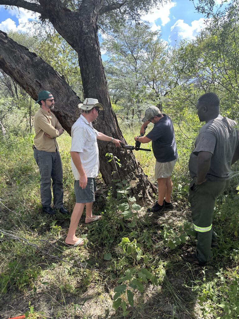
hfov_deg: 56.8
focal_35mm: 24
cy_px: 160
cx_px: 120
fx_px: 221
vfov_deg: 71.6
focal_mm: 6.86
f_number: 1.78
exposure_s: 1/872
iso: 80
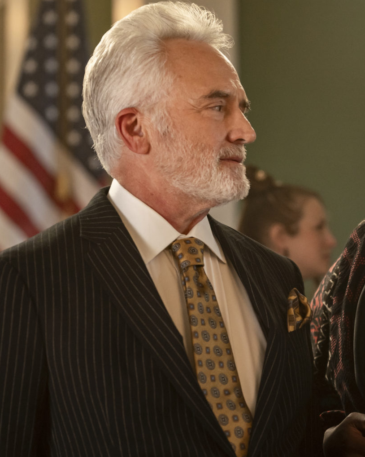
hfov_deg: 10.5
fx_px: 1971
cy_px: 229
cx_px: 303
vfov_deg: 13.2
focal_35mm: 146
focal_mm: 103
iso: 4000
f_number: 4
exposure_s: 1/200
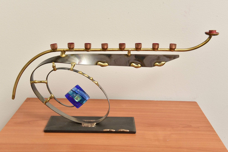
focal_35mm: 52
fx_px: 329
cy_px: 76
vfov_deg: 26.0
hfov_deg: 38.2
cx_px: 114
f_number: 14
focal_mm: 52
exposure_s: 1/160
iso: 200
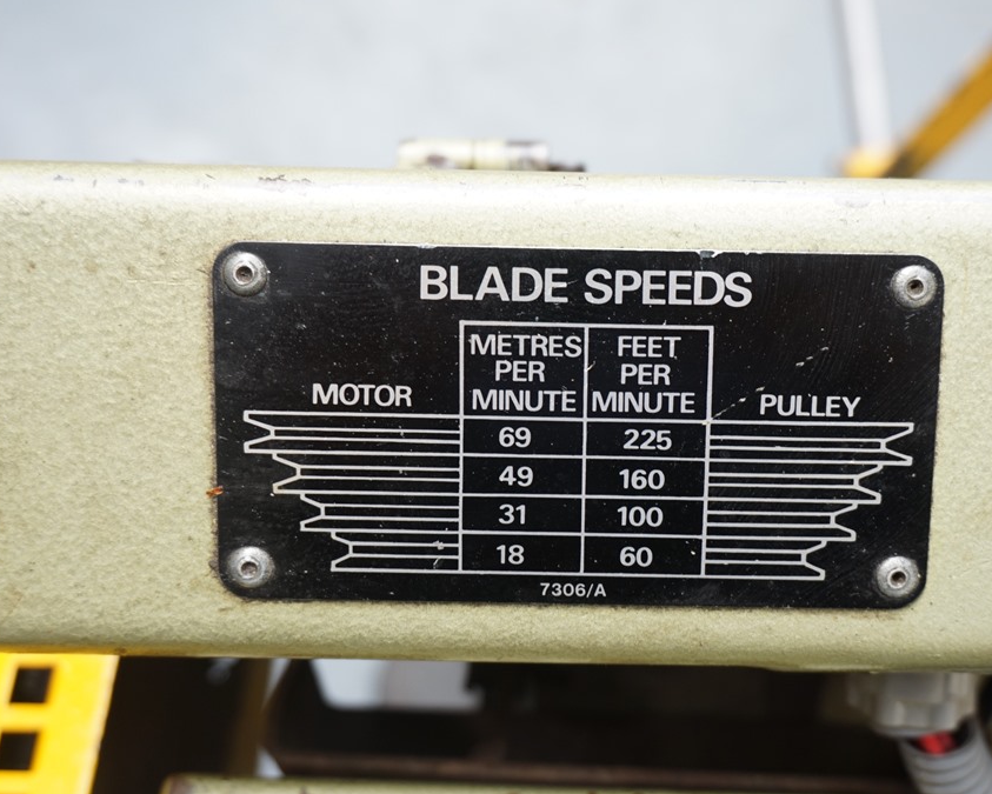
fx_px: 1204
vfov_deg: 36.5
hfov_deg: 44.6
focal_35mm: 41
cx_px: 568
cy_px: 396
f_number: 4.5
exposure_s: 1/60
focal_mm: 24
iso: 250
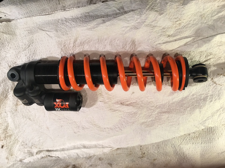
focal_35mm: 29
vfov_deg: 48.2
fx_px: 188
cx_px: 112
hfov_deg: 61.7
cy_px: 84
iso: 40
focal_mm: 4.15
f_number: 2.2
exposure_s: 1/30
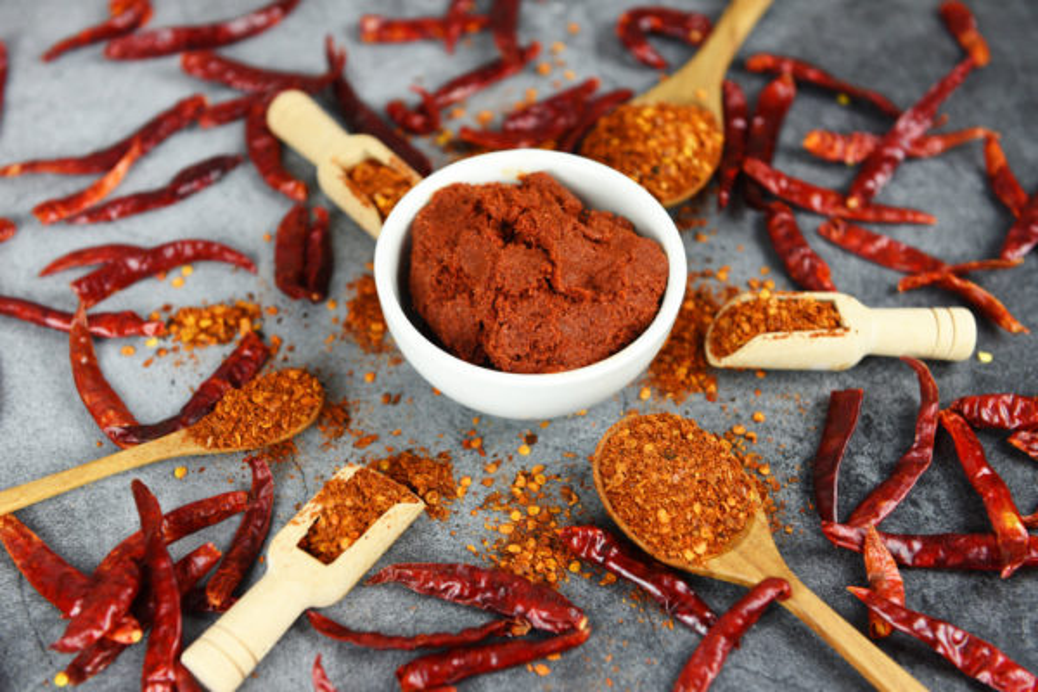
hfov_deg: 35.6
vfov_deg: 24.2
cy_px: 346
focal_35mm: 56
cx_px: 519
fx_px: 1615
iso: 640
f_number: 4
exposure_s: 1/125
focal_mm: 56
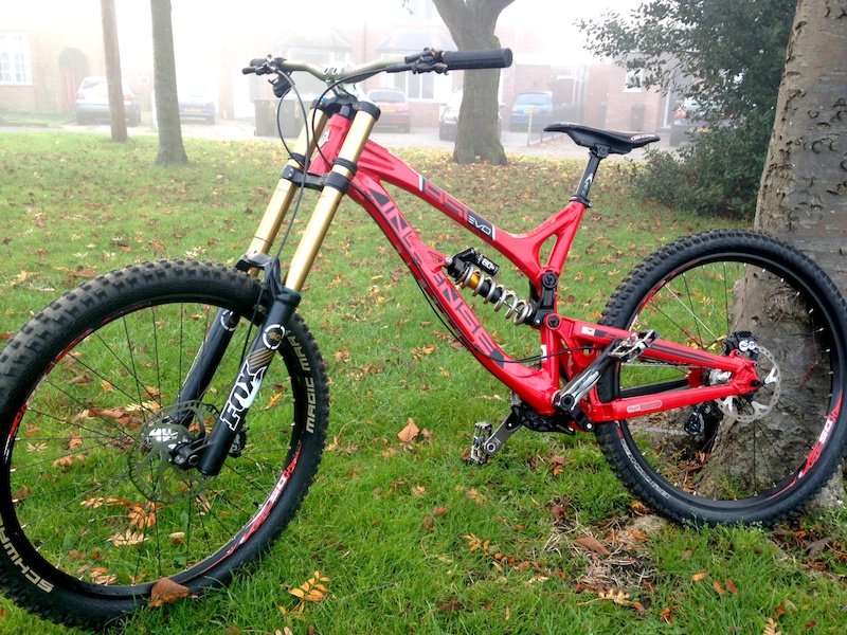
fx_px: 807
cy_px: 318
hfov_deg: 55.4
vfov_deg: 42.9
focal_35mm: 33
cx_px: 424
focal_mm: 4.12
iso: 50
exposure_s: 1/30
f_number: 2.4
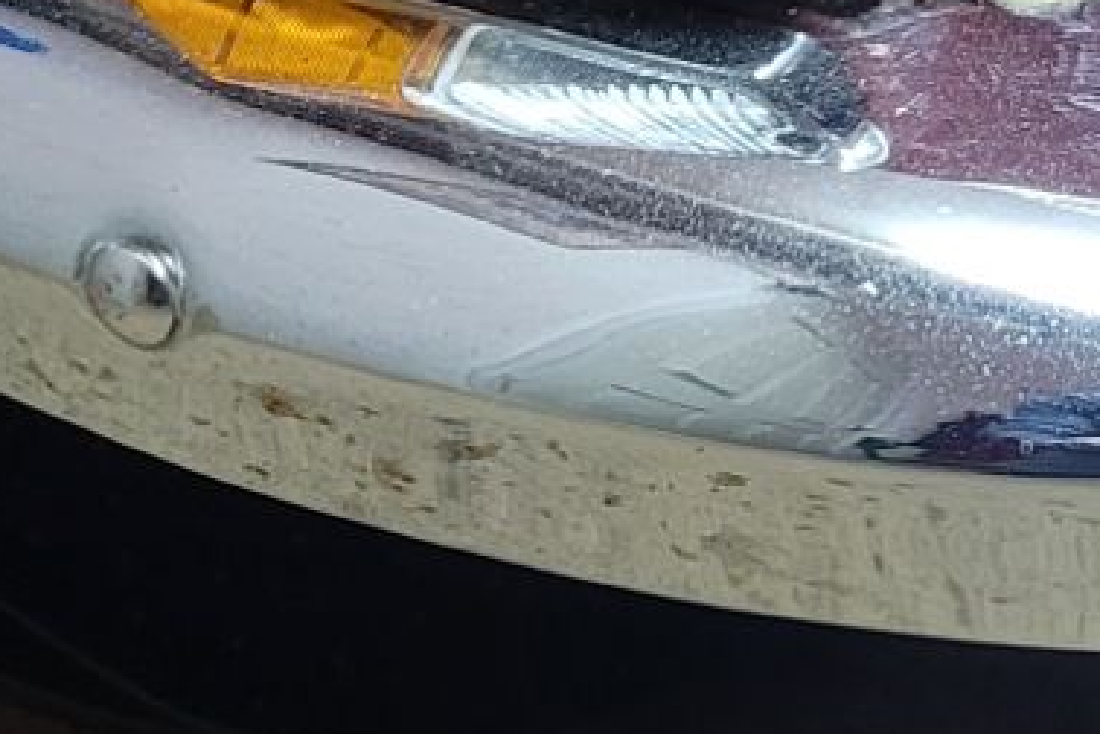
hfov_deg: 14.2
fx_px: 4369
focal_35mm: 143
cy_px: -280
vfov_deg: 9.4
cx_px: 1030
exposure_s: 1/50
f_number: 1.8
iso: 500
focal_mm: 5.4
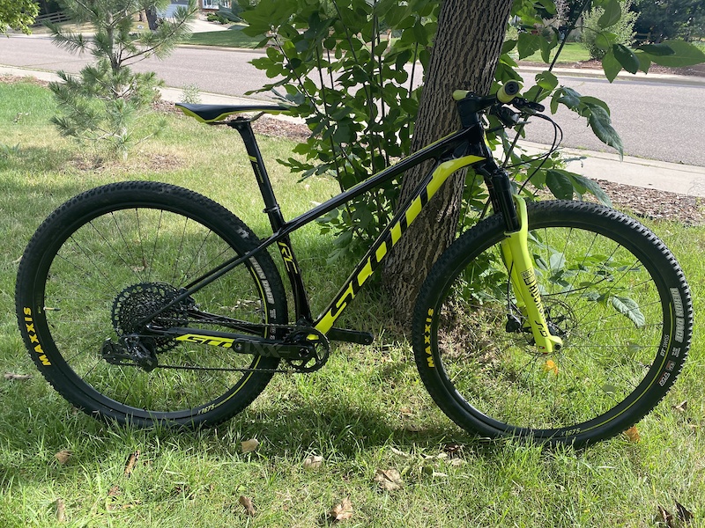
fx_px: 530
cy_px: 264
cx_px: 352
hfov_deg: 67.3
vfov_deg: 53.1
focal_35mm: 26
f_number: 1.8
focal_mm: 4.25
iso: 32
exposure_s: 1/473
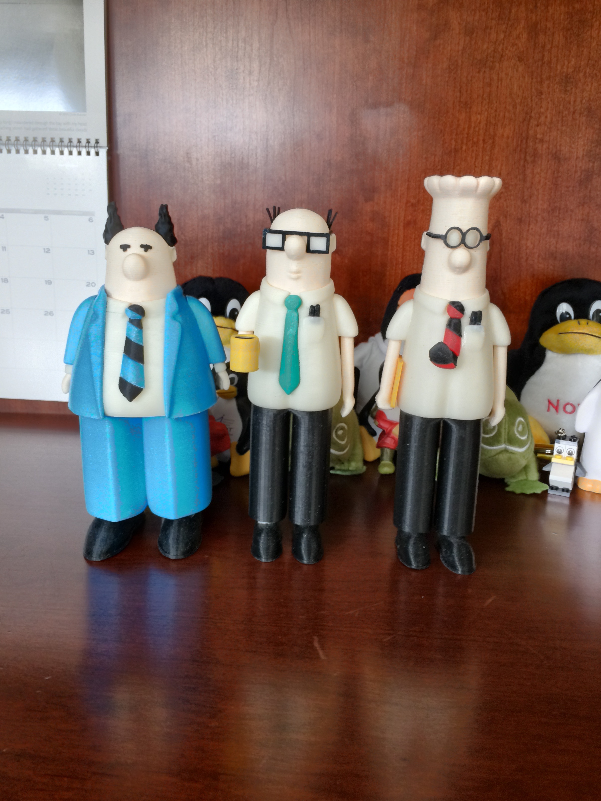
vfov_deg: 61.7
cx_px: 300
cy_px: 400
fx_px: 671
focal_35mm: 29
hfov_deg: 48.2
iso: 80
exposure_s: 1/23
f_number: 2.2
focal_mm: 4.15
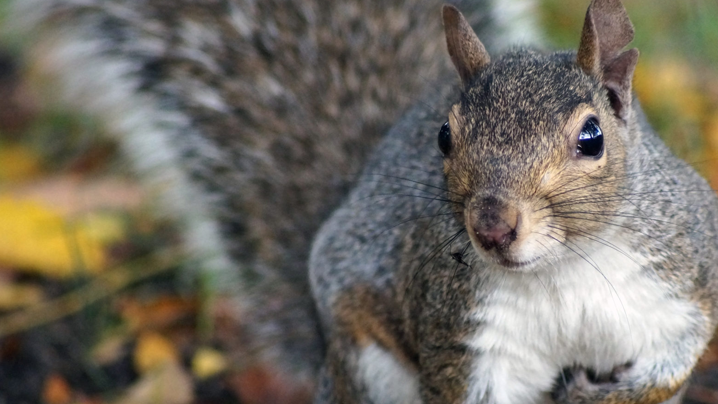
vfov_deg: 1.6
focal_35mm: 775
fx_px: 14754
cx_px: 512
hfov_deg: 2.8
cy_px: 232
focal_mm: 300
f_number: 5.6
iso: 1600
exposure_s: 1/500
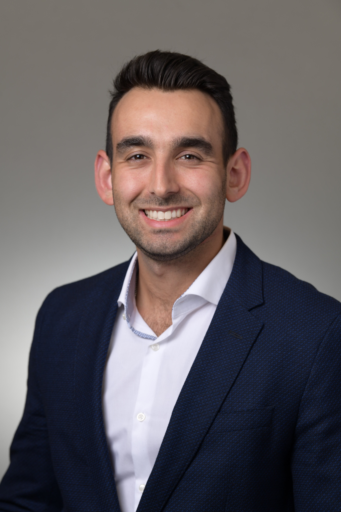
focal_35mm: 135
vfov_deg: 15.2
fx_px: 1918
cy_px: 256
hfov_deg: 10.2
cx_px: 170
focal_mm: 135
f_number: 5.6
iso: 320
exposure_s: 1/100
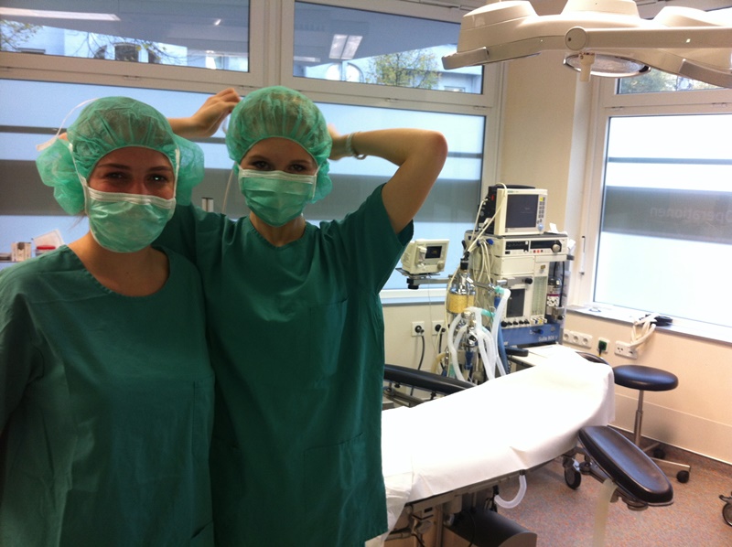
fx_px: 739
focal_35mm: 35
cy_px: 274
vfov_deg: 40.6
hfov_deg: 52.7
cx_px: 366
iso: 80
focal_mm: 3.85
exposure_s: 1/24
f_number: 2.8
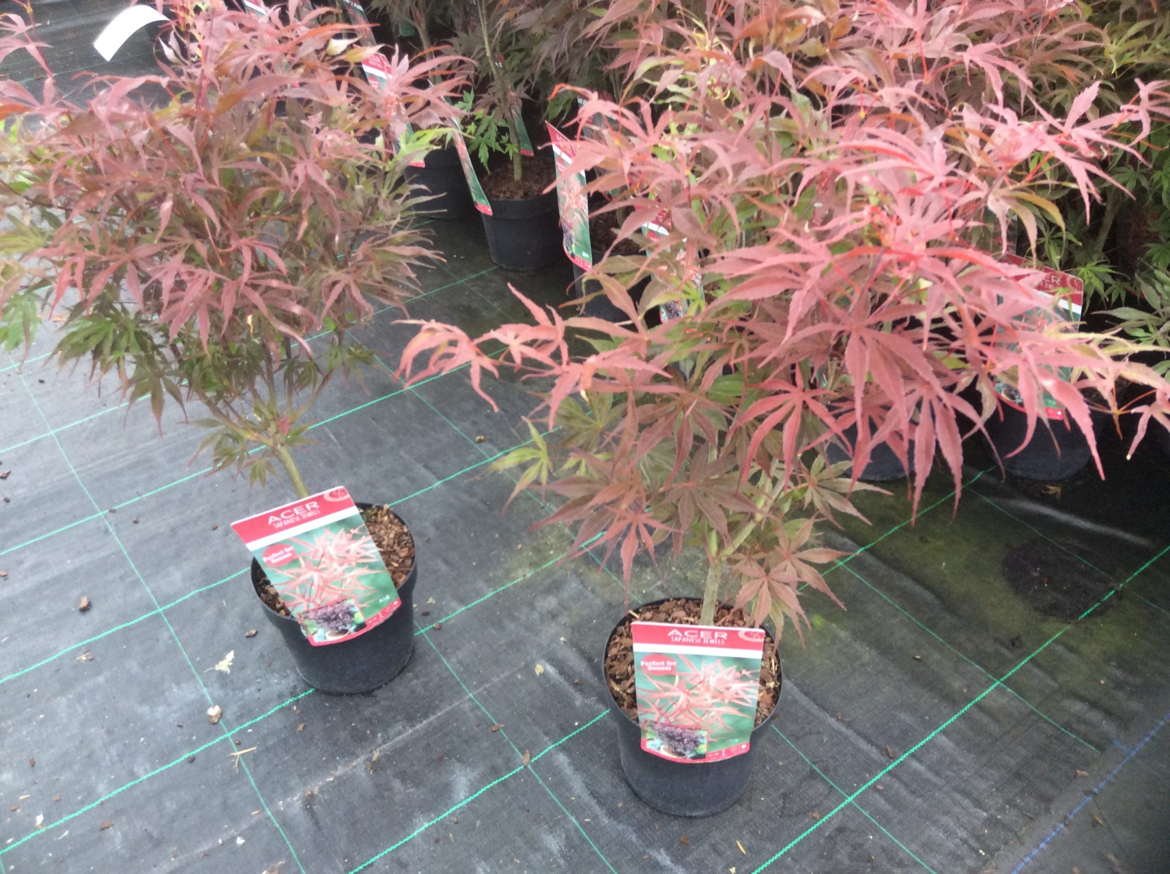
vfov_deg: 44.1
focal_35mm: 32
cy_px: 437
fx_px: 1080
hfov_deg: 56.9
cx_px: 585
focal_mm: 3.3
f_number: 2.4
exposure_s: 1/100
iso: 64
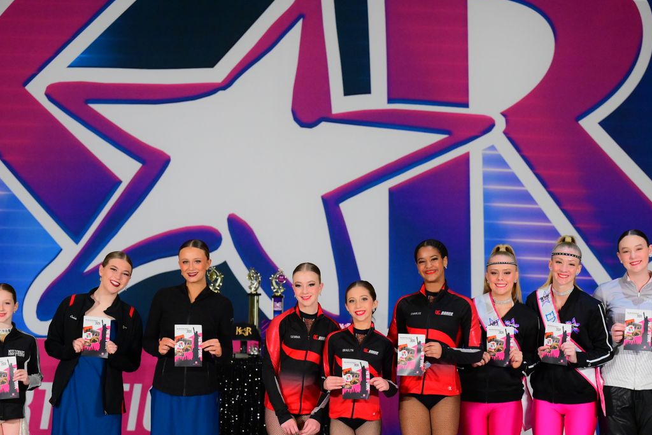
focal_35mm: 227
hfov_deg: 9.1
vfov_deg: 6.1
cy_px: 303
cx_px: 335
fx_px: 4112
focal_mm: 155
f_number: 3.5
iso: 6400
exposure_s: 1/800
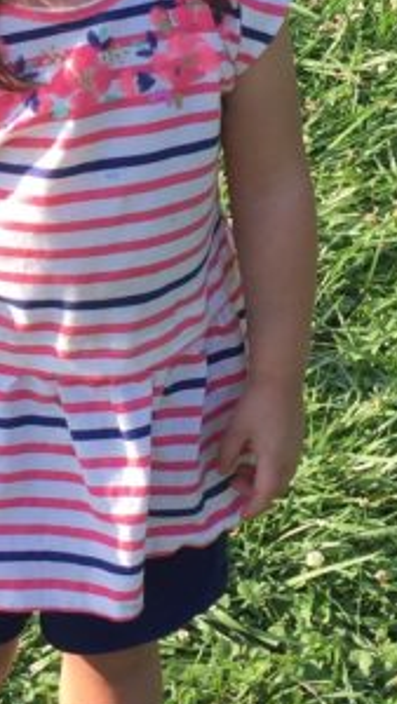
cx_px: -117
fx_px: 2019
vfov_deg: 19.5
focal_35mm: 108
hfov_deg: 11.0
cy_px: 99
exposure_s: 1/565
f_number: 2.2
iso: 32
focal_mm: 4.15
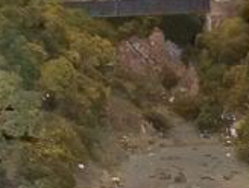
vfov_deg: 7.8
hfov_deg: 10.0
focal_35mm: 190
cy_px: -11
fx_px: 1371
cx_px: 381
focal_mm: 6
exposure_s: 1/30
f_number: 4.5
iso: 140
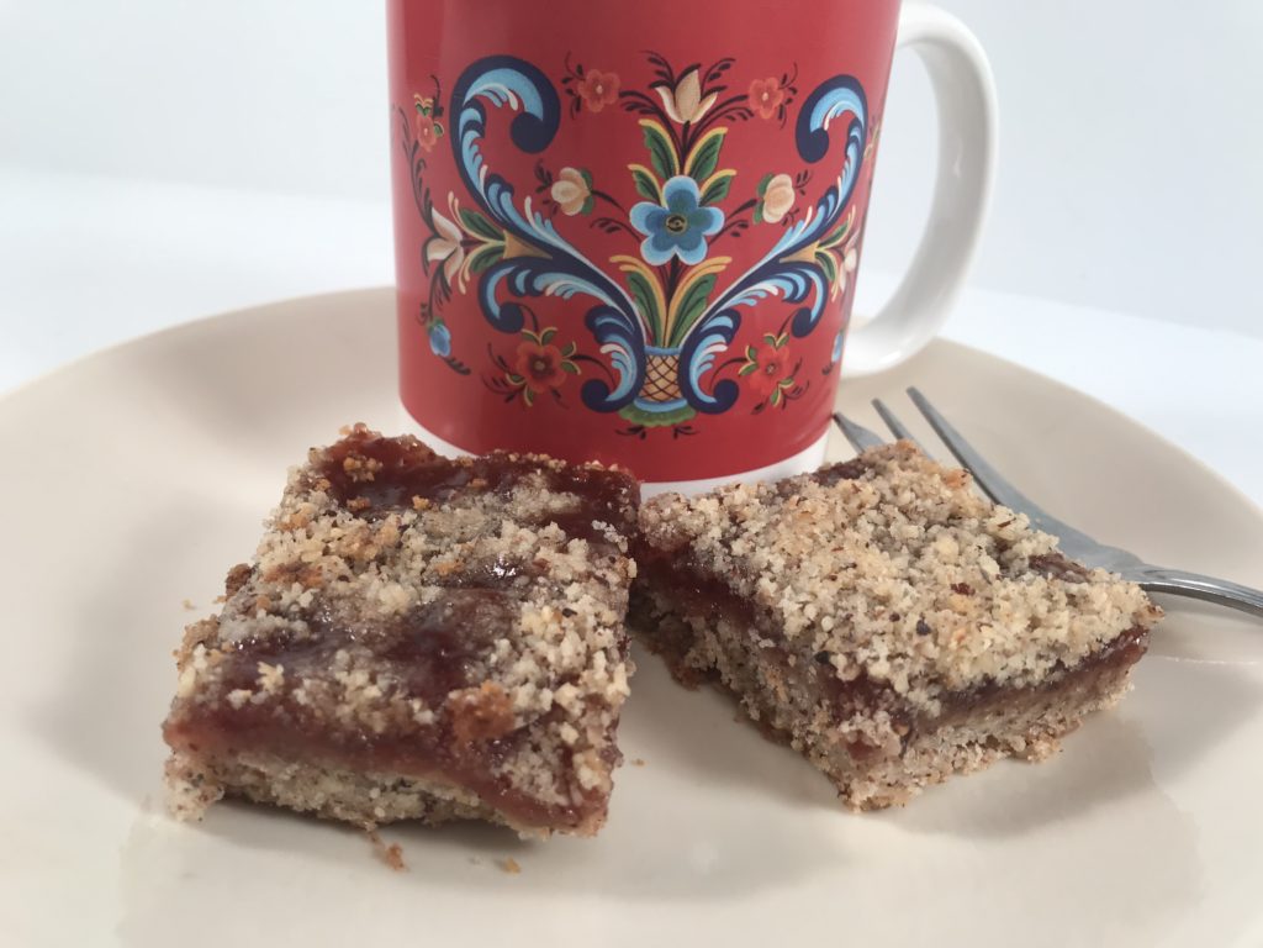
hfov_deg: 63.4
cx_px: 632
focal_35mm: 28
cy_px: 474
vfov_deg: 49.7
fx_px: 1022
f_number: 1.8
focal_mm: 3.99
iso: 20
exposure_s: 1/145
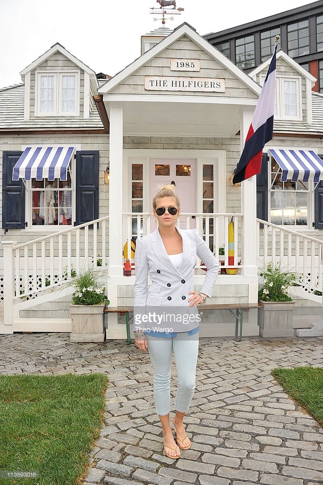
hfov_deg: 46.4
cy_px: 242
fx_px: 377
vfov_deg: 65.5
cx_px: 162
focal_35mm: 28
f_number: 7.1
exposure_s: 1/160
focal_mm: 28
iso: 640
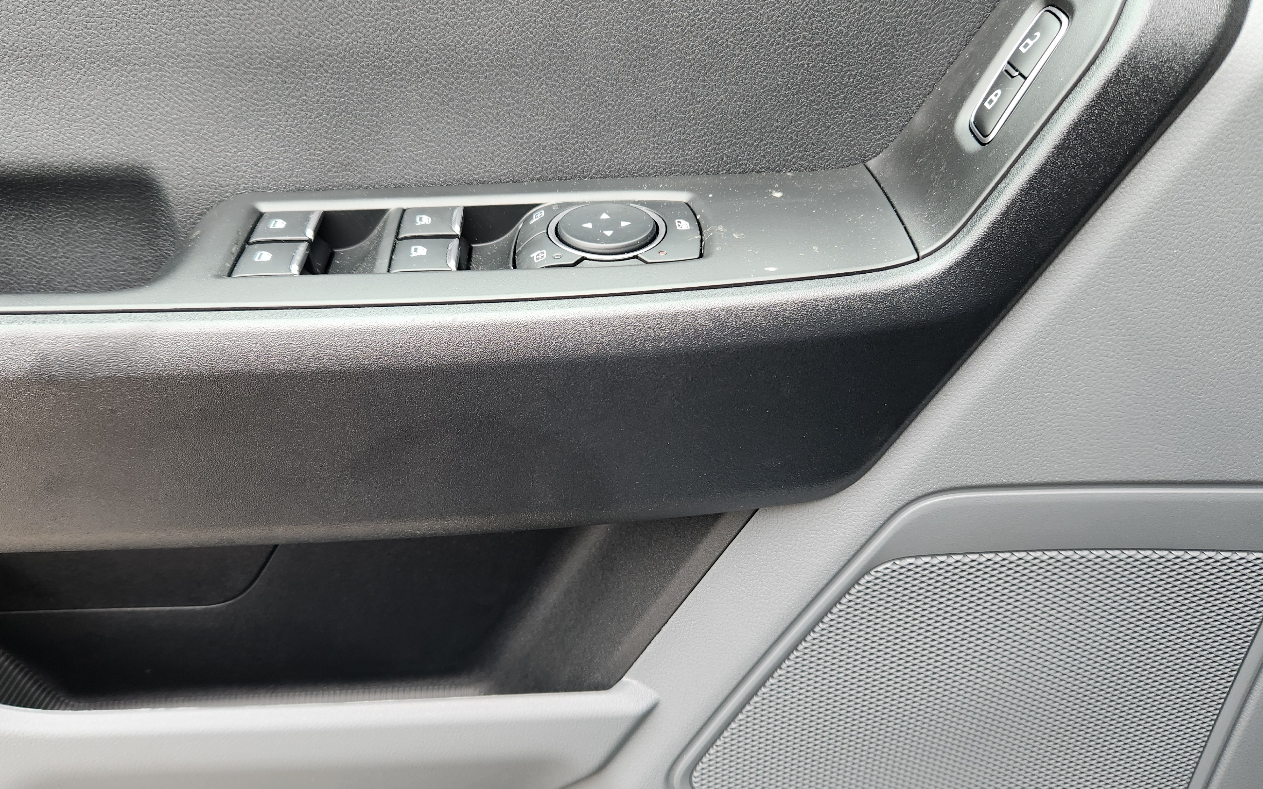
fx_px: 929
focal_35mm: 27
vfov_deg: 46.0
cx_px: 619
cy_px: 394
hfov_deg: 68.4
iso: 125
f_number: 1.8
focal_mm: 5.4
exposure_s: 1/180
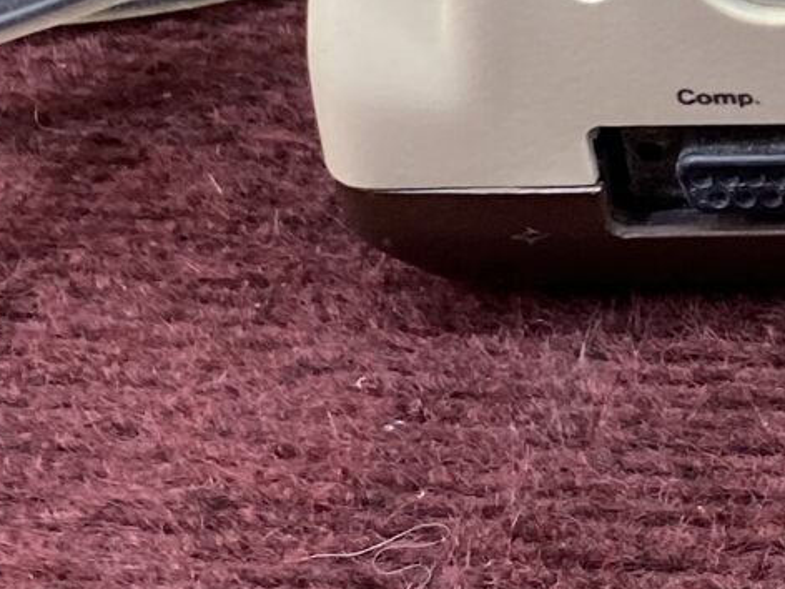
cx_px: 1785
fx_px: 3198
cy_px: -220
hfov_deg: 11.8
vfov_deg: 10.3
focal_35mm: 141
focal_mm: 4.25
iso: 100
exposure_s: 1/120
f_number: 1.8
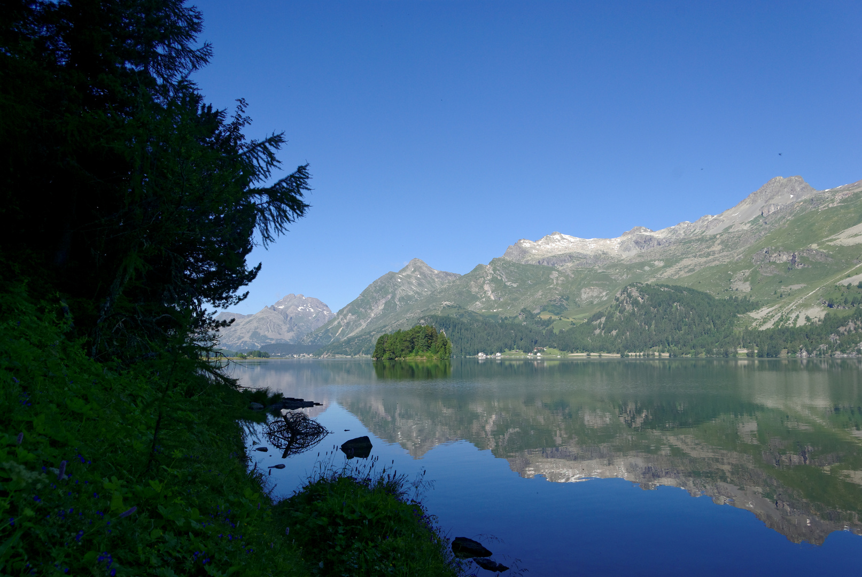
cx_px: 431
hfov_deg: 67.3
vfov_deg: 48.1
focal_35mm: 27
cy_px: 288
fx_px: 647
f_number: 8
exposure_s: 1/500
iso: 200
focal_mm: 18
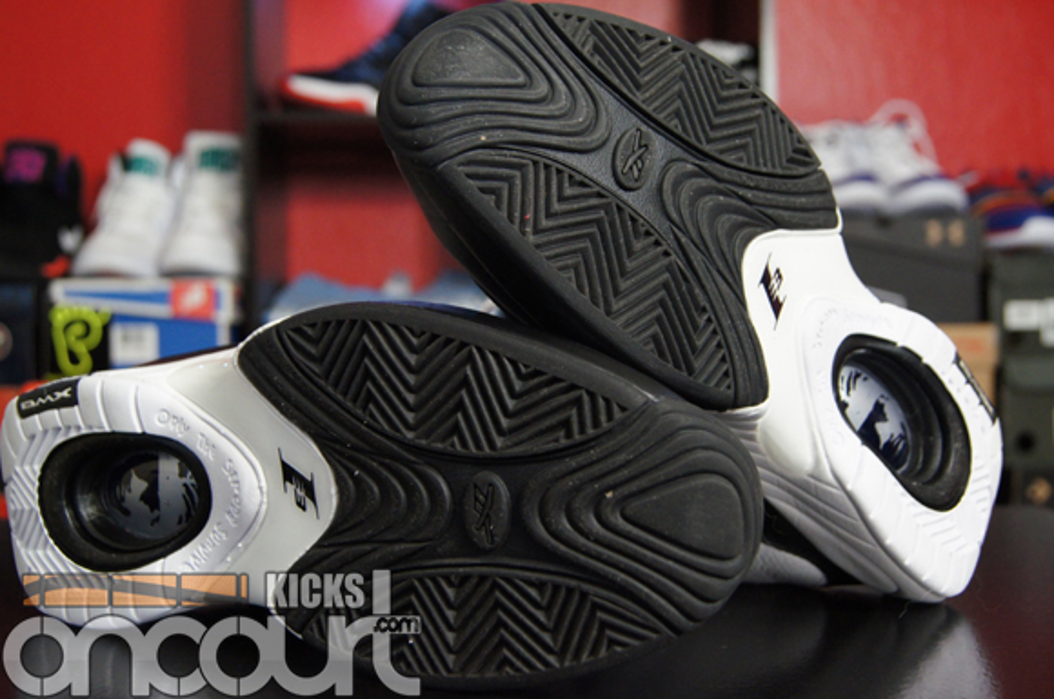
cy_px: 350
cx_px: 527
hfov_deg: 49.6
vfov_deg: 34.1
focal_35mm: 39
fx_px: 1140
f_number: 4.5
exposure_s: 1/40
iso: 1600
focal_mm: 26
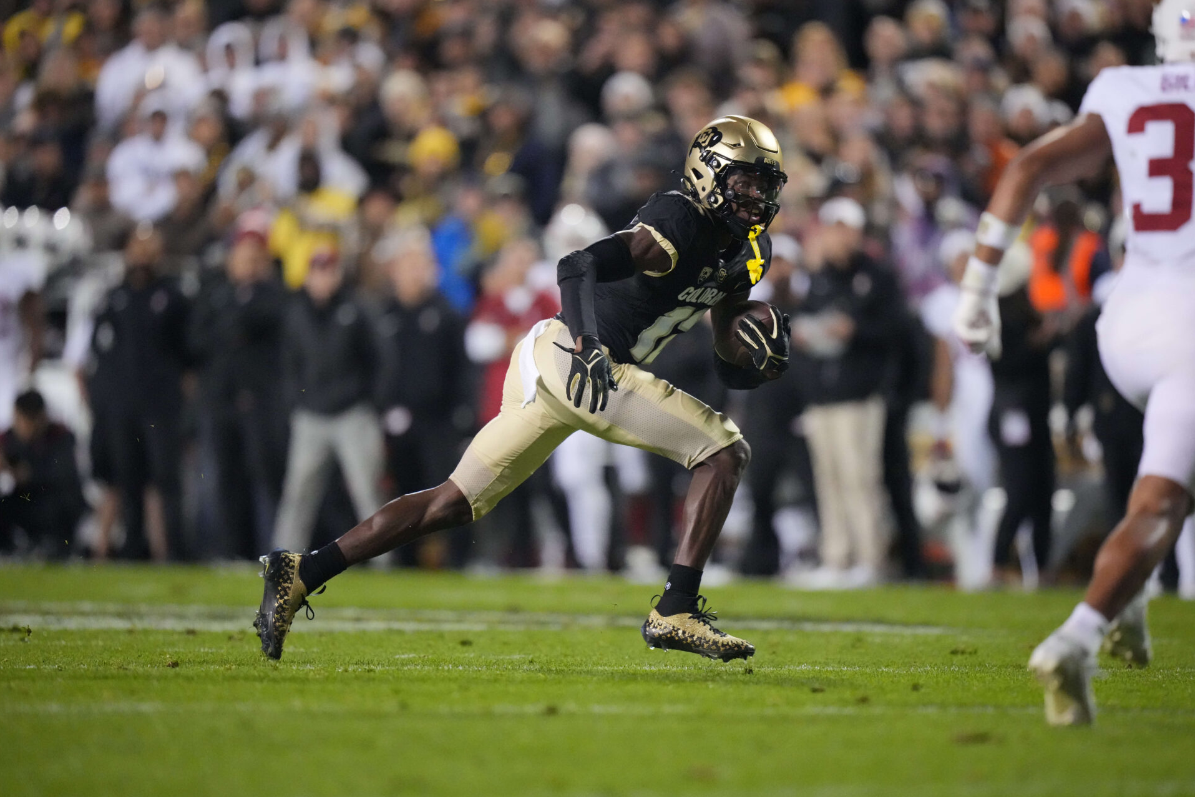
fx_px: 13311
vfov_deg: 3.4
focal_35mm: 401
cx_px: 597
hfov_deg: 5.1
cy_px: 399
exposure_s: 1/3200
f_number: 2.8
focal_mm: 400
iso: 10000
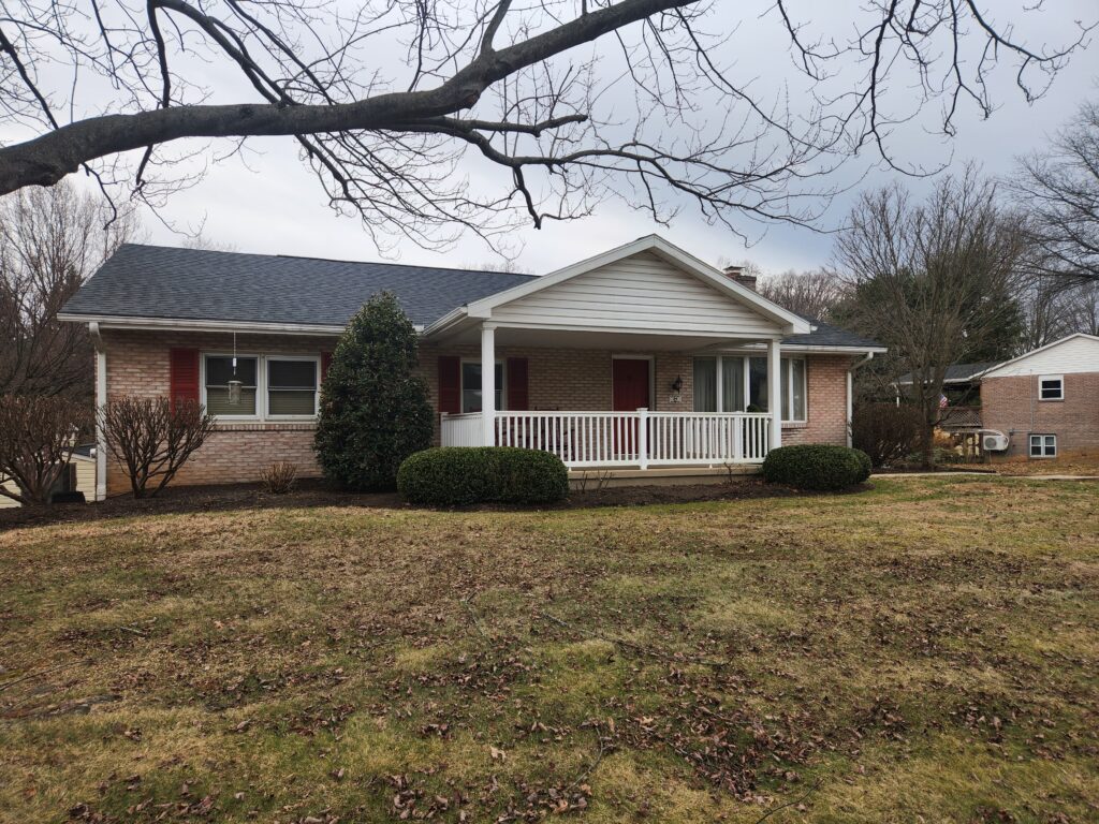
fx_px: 730
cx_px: 550
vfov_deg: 58.9
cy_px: 412
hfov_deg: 73.9
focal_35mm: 23
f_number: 1.8
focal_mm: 5.4
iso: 20
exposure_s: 1/803
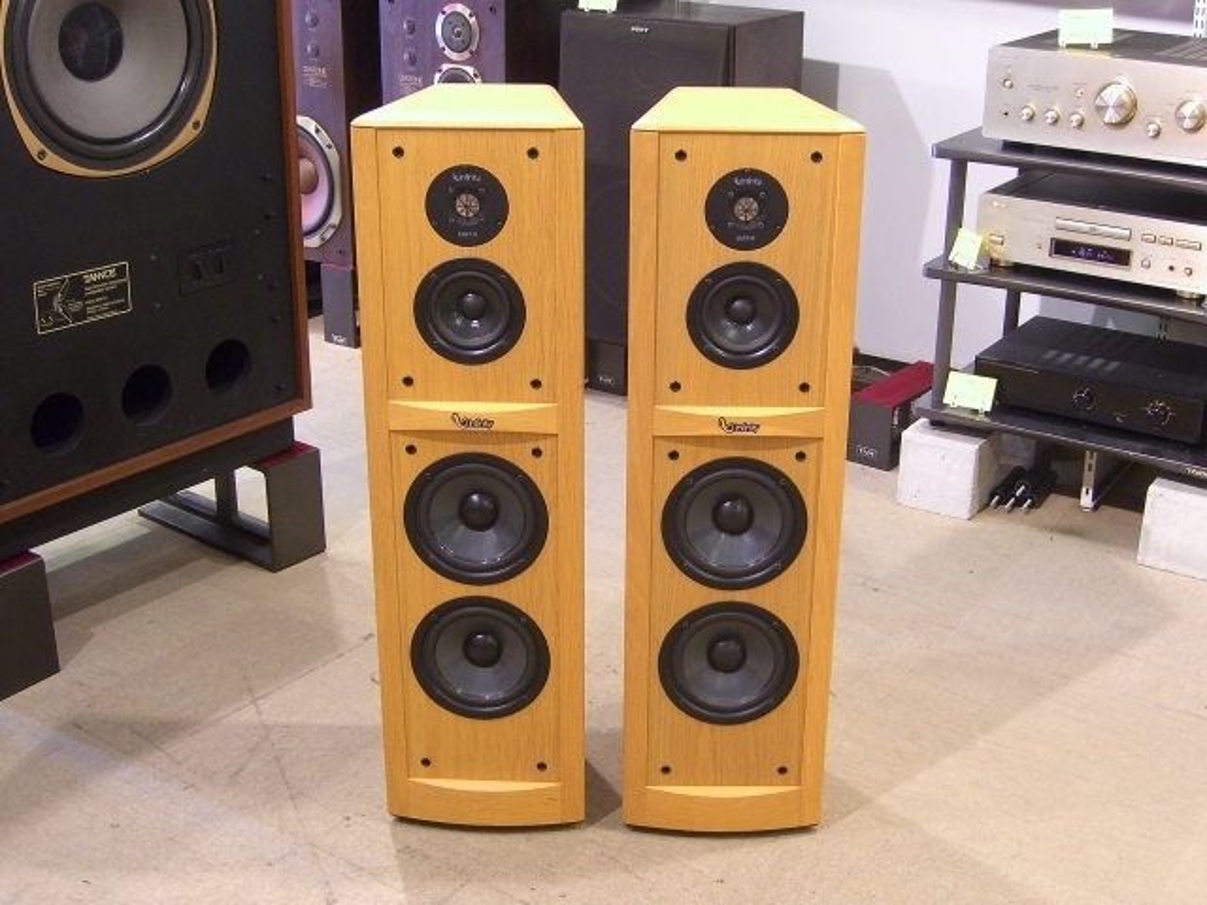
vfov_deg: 31.5
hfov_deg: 41.2
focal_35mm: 46
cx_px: 604
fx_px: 1604
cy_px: 452
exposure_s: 1/13
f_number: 3.1
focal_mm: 9.5
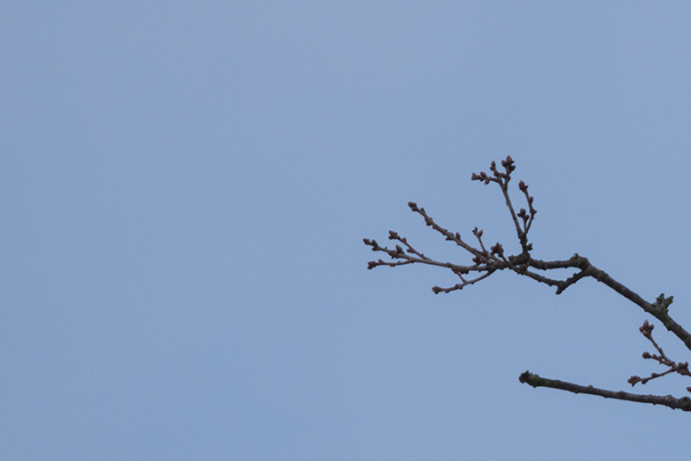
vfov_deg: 1.2
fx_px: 21799
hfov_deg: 1.8
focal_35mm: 1136
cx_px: 593
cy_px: 147
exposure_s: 1/2000
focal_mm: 420
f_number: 6.3
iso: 400
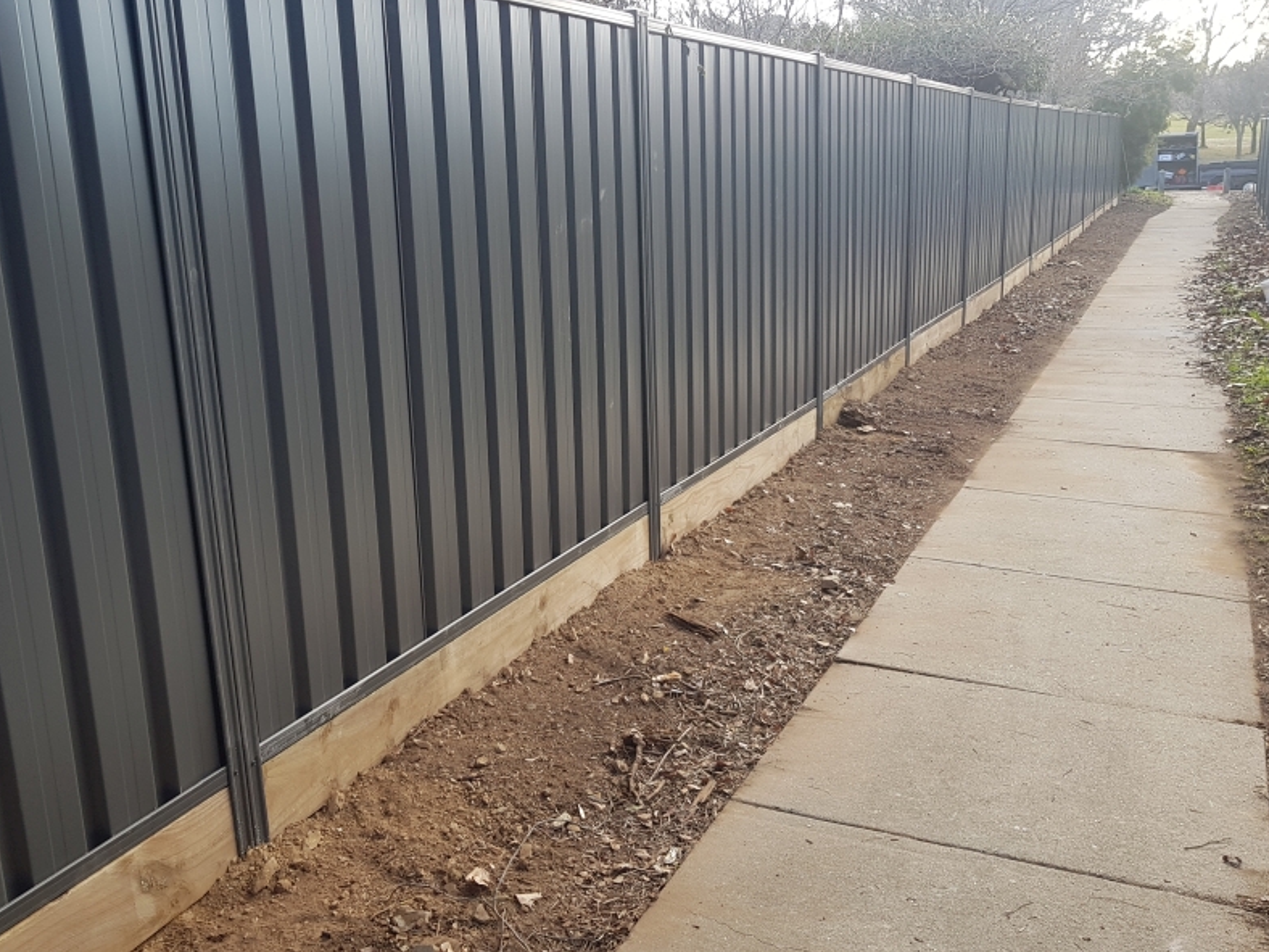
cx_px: 510
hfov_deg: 55.0
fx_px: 1210
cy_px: 482
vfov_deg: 42.9
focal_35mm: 33
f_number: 1.7
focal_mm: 4.2
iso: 40
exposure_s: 1/134
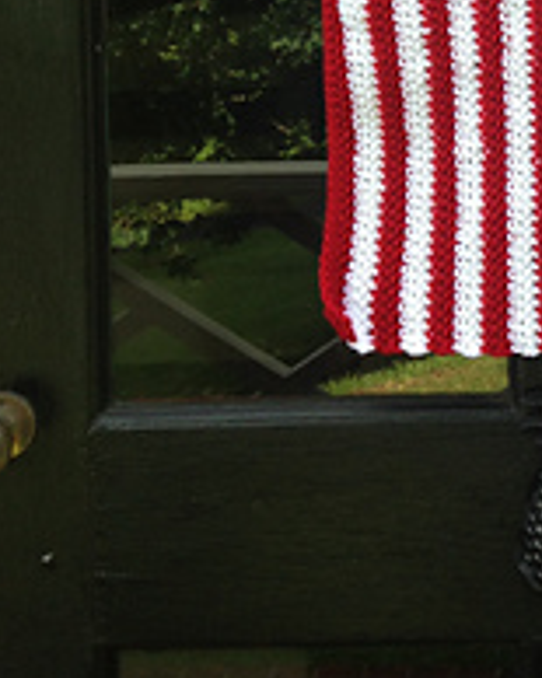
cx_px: 600
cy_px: -133
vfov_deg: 21.4
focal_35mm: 83
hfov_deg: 17.8
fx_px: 1666
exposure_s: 1/124
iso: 50
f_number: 2.4
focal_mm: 4.12
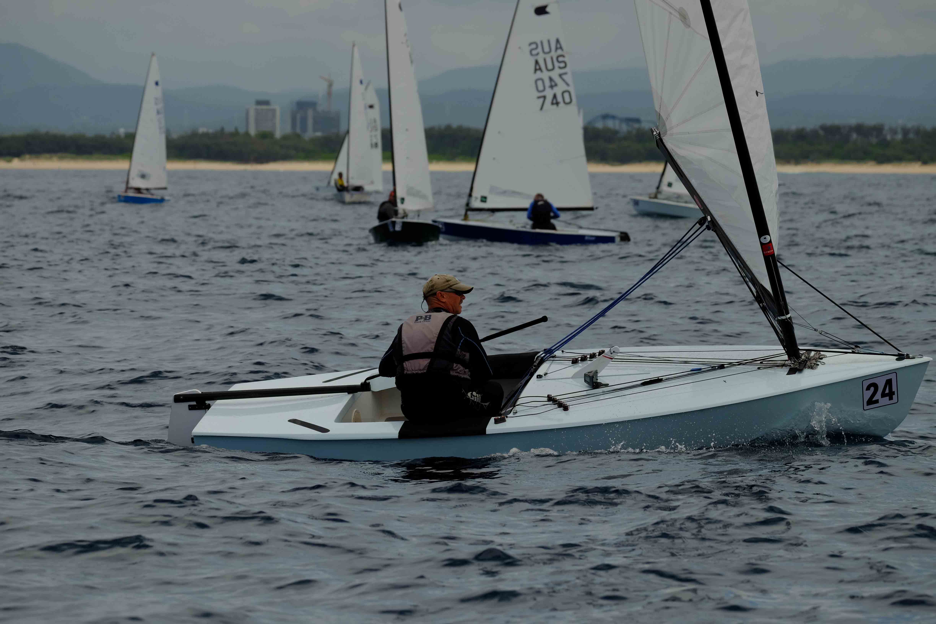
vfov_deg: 7.2
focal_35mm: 192
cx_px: 468
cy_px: 312
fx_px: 4992
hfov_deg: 10.7
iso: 200
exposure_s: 1/2000
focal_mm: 128.3
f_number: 5.6
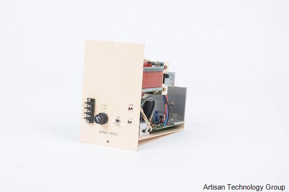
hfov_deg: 27.0
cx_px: 144
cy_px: 96
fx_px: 602
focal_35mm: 75
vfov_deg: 18.2
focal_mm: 50
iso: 200
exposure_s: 1/200
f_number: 9
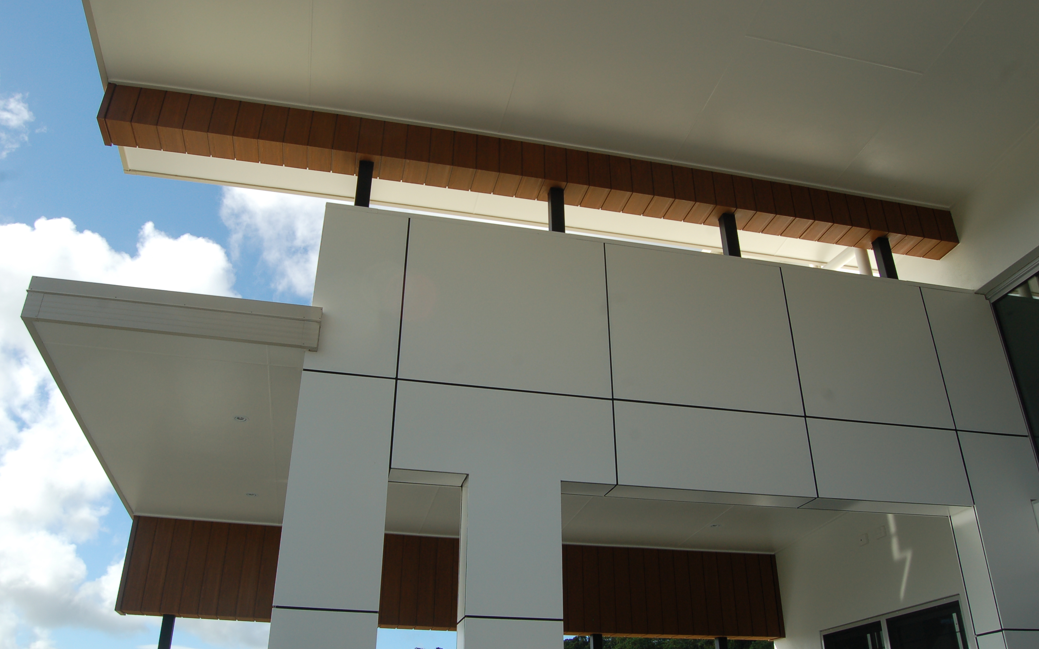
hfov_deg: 66.5
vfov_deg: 44.5
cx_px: 528
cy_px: 314
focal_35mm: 28
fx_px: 793
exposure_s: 1/320
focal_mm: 18
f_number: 9
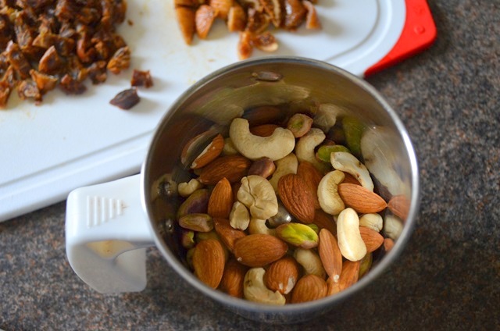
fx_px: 582
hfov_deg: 46.5
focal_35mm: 42
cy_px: 166
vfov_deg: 31.8
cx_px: 250
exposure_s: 1/60
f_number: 4.5
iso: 800
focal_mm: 28
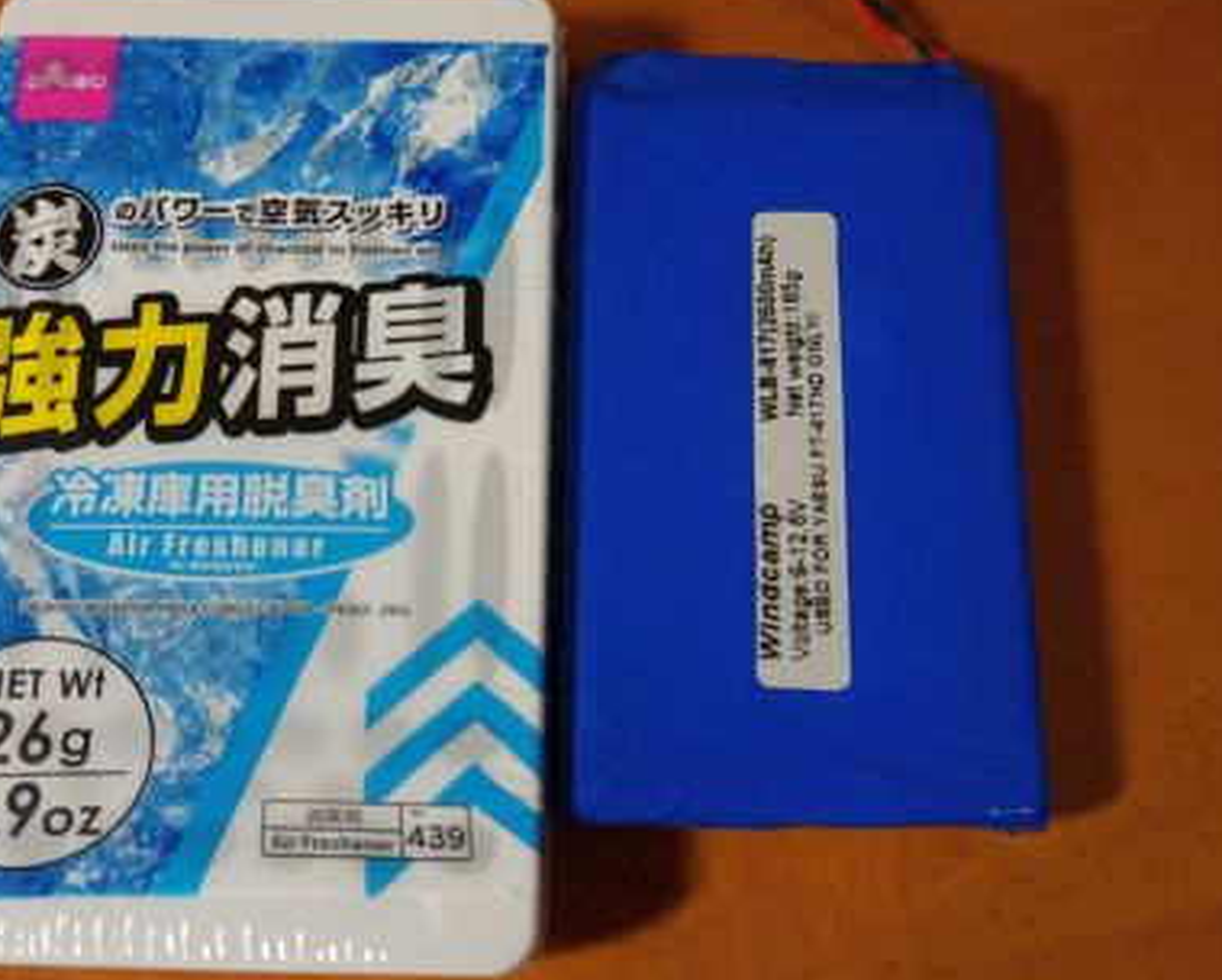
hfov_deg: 47.8
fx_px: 1376
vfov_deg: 39.0
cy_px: 385
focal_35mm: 38
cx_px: 545
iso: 1600
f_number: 3.5
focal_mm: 16
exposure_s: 1/160
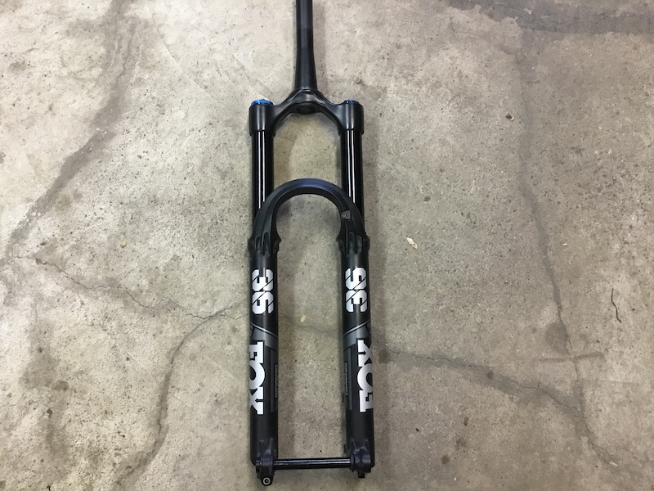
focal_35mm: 31
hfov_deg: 58.4
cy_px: 246
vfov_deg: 45.4
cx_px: 327
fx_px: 586
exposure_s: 1/30
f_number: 2.4
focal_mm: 3.3
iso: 125
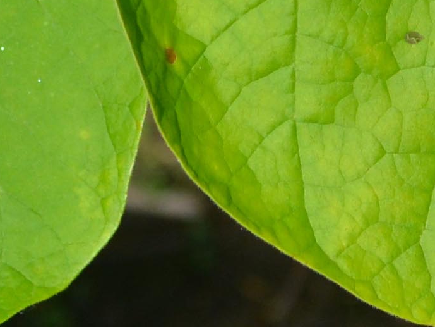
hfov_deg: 4.9
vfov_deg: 3.7
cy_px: -169
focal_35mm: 405
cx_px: -8
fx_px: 5090
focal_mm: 42
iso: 400
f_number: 6.3
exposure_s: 1/1600
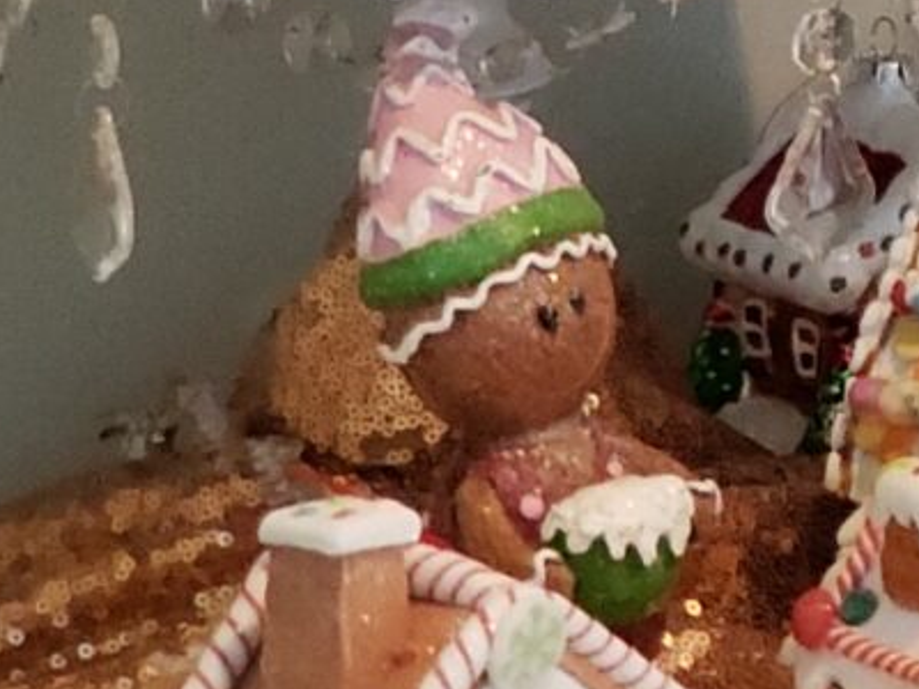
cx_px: 1985
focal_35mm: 266
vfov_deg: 5.5
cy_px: -760
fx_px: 7062
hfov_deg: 7.1
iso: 500
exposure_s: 1/24
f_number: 2.4
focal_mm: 6
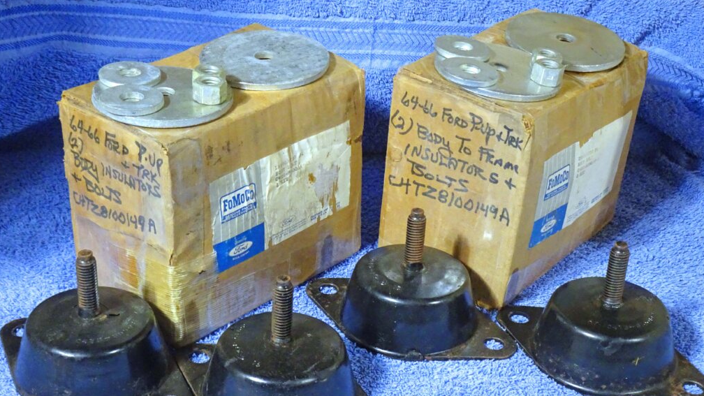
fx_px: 1157
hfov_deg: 33.8
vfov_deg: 19.4
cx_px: 355
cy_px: 225
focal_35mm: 62
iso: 800
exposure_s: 1/8
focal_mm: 9.52
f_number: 4.5
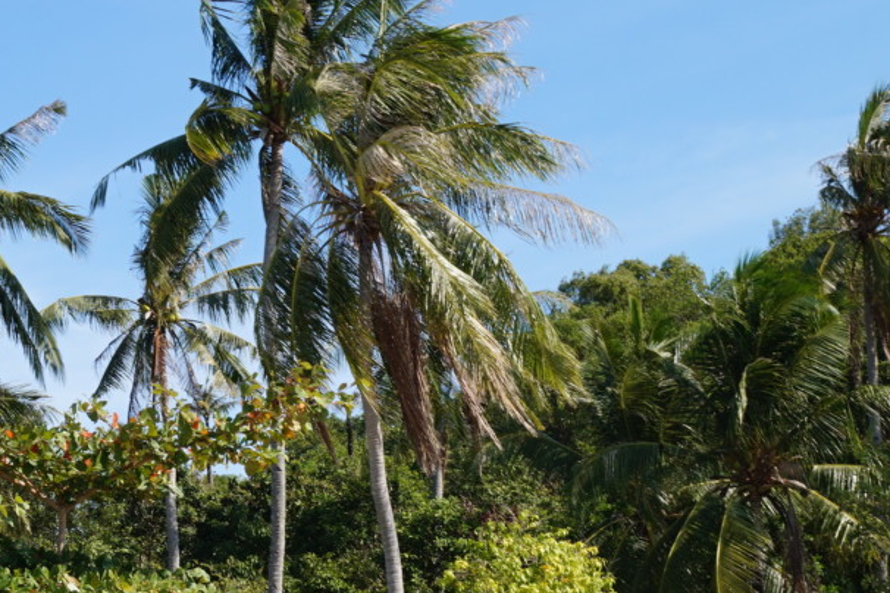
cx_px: 31
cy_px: 563
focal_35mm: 95
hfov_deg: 20.8
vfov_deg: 14.2
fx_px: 2348
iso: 100
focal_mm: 30
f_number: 13
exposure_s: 1/80
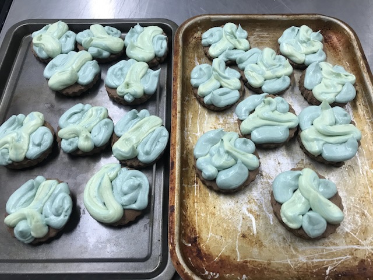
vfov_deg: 49.7
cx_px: 186
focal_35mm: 28
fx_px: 302
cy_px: 140
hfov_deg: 63.4
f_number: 1.8
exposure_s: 1/33
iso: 32
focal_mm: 3.99
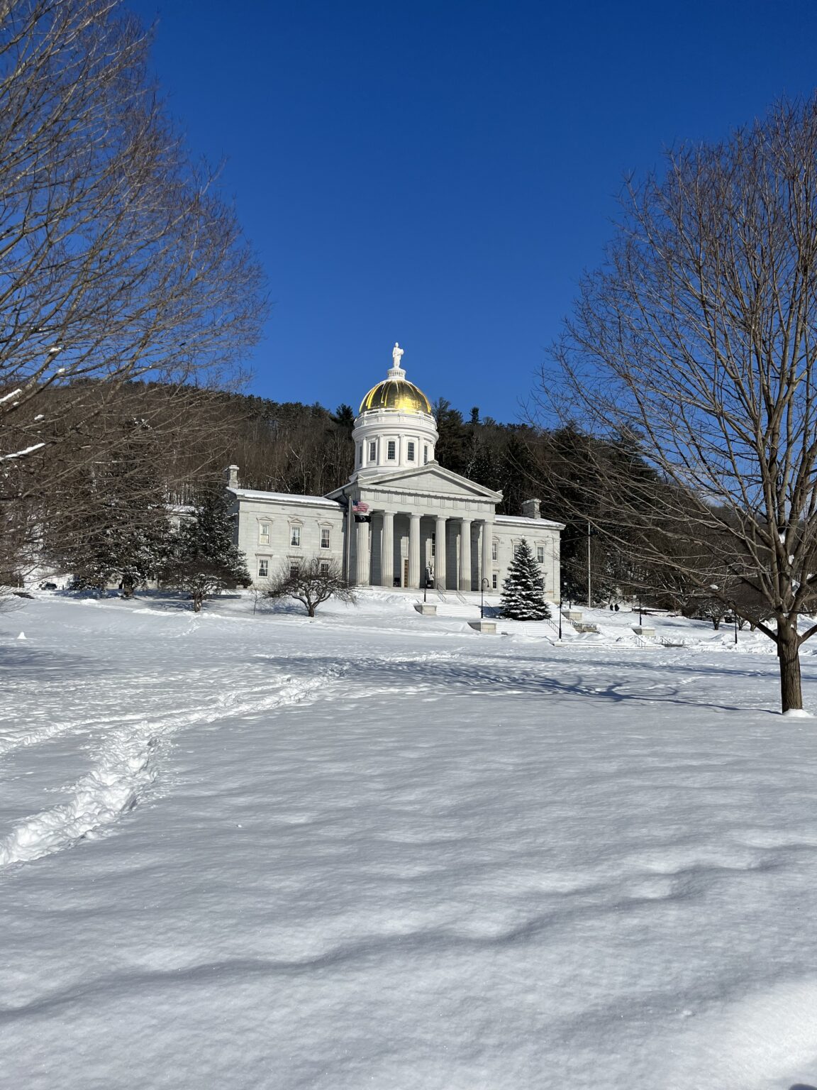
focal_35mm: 26
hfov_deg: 53.1
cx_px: 408
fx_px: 818
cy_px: 545
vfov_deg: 67.3
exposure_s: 1/10870
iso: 50
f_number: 1.6
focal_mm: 5.1
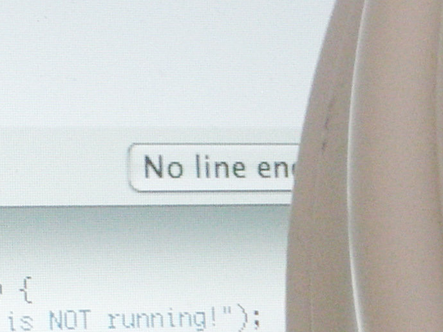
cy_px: 166
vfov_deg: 7.8
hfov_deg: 10.2
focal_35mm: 191
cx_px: 499
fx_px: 2444
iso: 200
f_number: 4.1
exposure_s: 1/20
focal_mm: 6.53
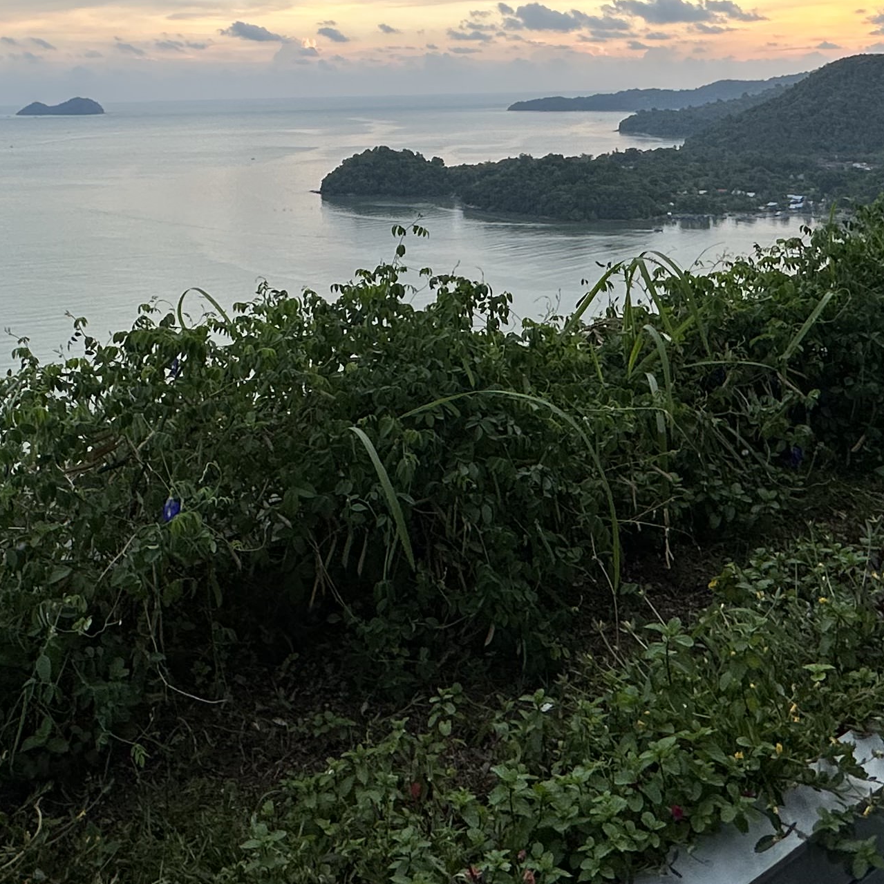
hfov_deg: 42.6
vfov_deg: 38.4
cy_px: 15
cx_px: 351
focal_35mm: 39
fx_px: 1127
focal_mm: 2.22
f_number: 2.2
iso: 50
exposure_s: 1/99
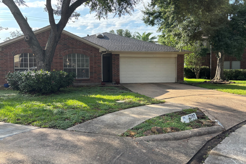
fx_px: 191
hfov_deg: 65.5
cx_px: 120
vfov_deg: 46.4
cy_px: 78
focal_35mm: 28
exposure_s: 1/910
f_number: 1.6
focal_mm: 5.96
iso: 50
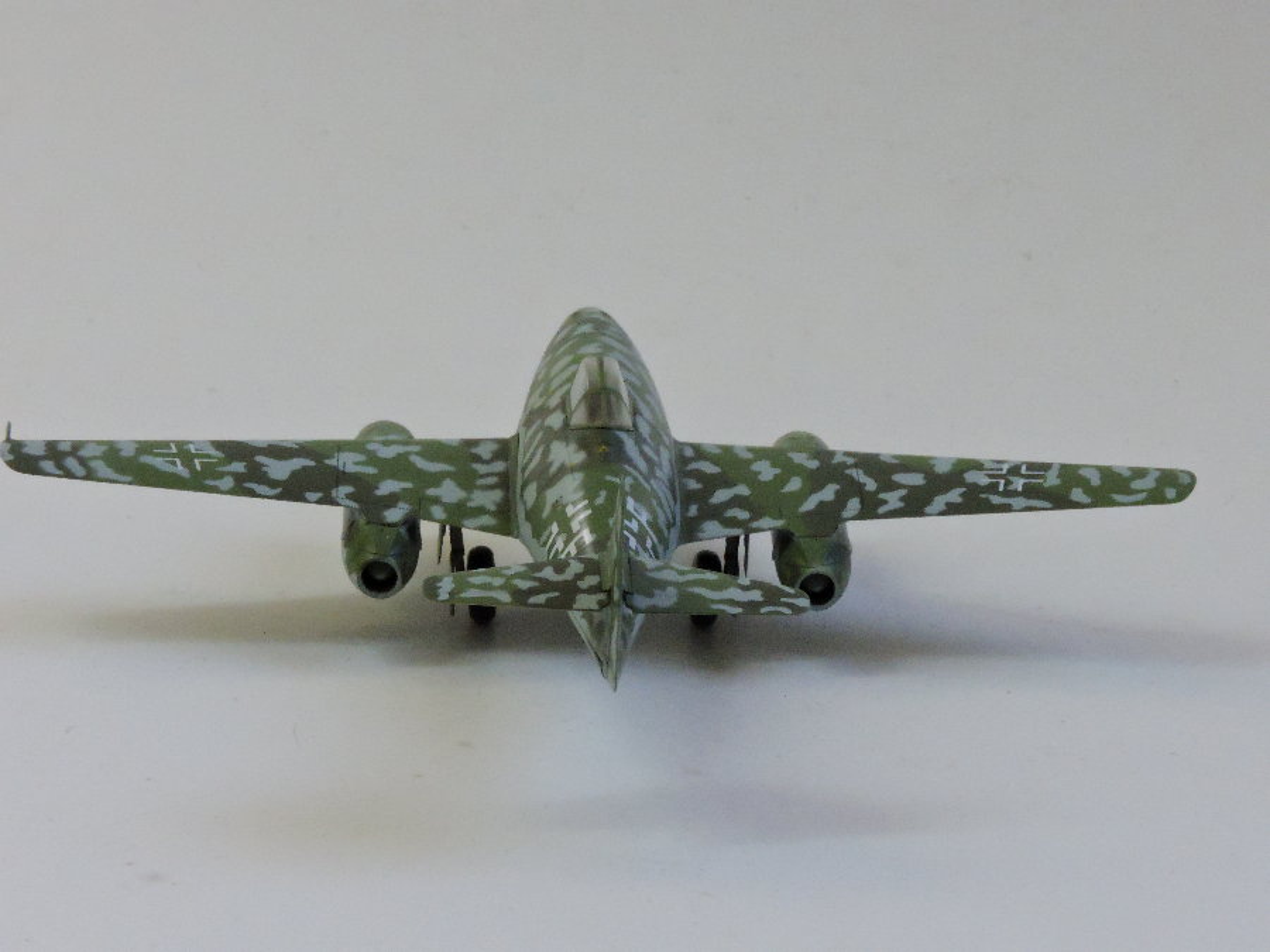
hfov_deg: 13.2
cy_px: 476
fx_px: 5503
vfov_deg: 9.9
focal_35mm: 150
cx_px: 635
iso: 1600
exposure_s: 1/100
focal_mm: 26.9
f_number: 8.2
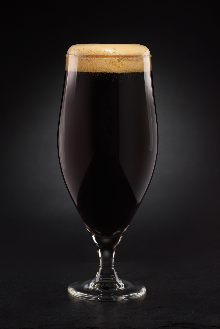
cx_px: 110
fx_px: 916
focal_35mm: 100
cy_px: 164
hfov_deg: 13.7
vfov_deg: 20.4
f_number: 16
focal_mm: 100
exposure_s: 1/200
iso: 100
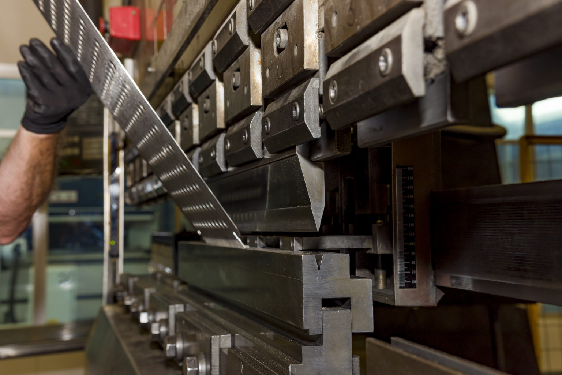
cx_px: 281
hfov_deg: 38.2
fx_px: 812
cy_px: 188
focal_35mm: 52
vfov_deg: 26.0
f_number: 8
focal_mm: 52
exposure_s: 1/50
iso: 400
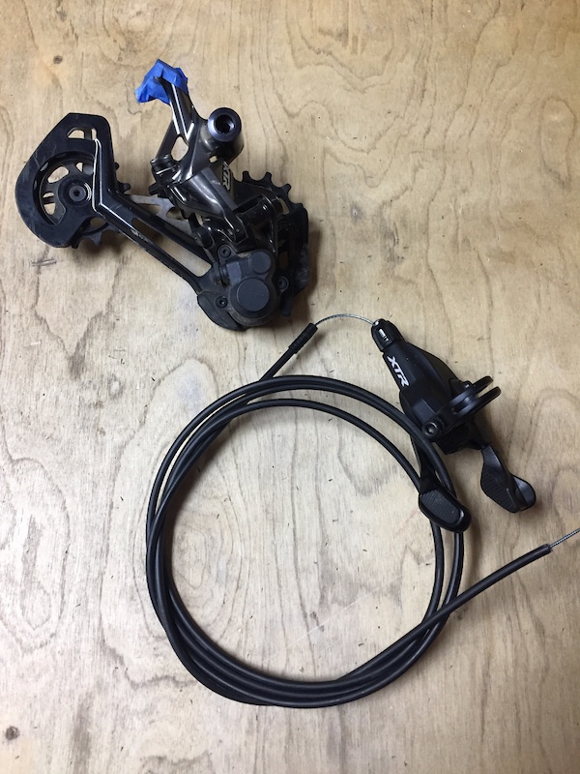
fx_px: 648
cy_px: 387
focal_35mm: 29
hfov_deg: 48.2
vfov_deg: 61.7
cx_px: 290
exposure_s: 1/30
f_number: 2.2
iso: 50
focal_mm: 4.15
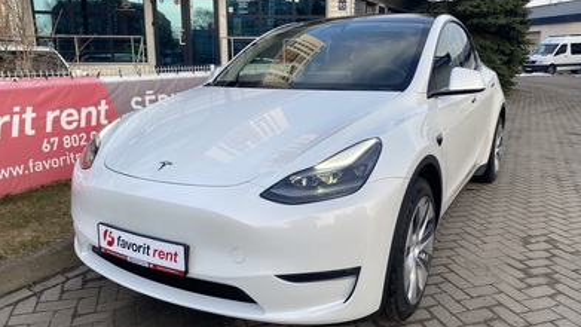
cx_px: 296
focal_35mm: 29
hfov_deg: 66.1
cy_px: 169
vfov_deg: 40.2
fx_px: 447
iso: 32
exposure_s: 1/318
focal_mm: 4.25
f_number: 1.8
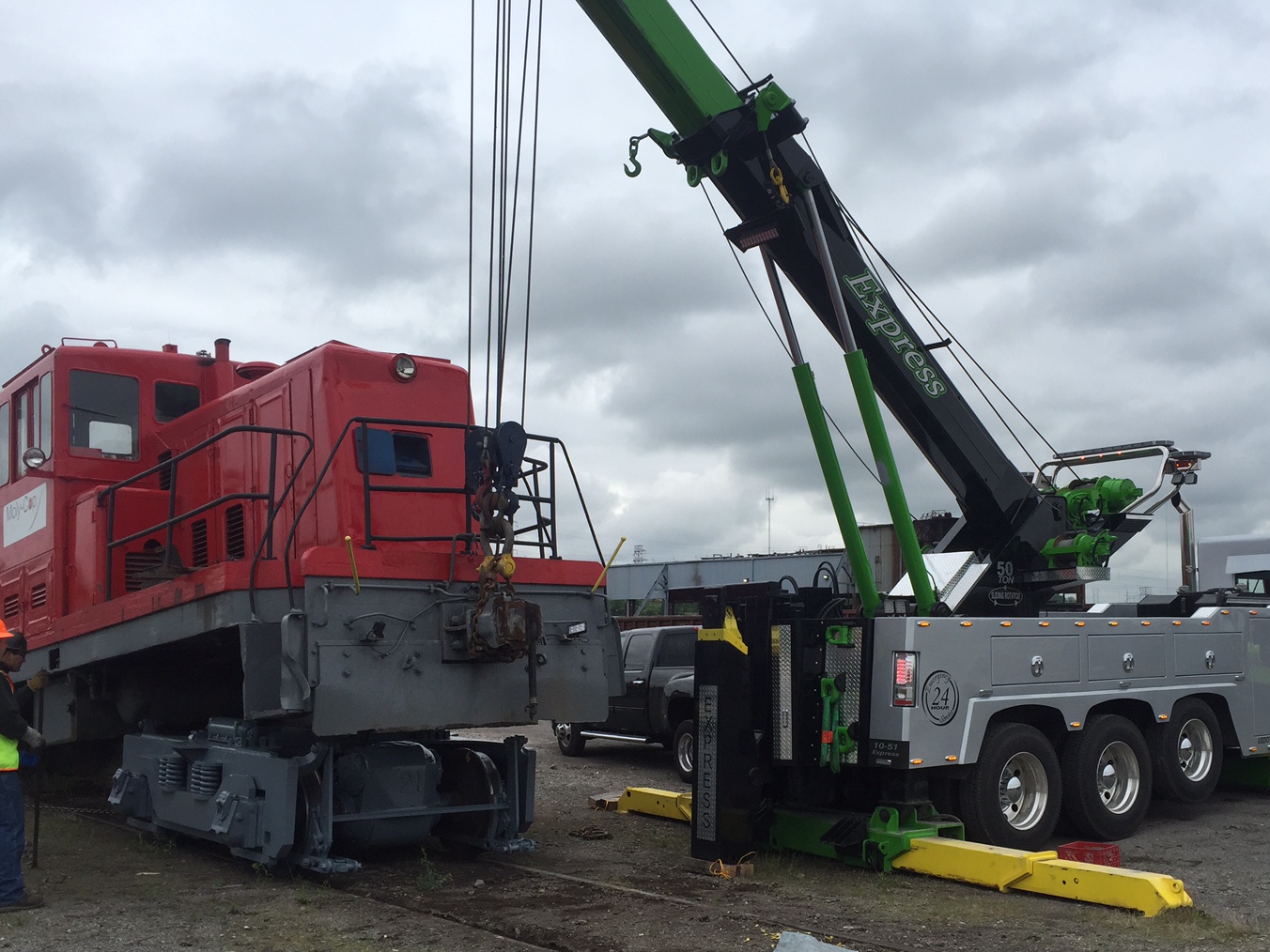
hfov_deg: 52.3
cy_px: 554
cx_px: 751
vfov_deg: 40.6
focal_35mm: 35
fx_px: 1284
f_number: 2.2
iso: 32
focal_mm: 4.15
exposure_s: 1/942
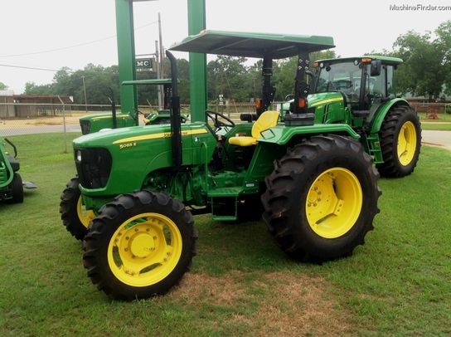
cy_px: 168
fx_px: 455
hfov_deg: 52.7
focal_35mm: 35
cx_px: 226
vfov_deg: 40.6
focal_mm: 4.28
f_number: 2.4
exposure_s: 1/196
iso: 50
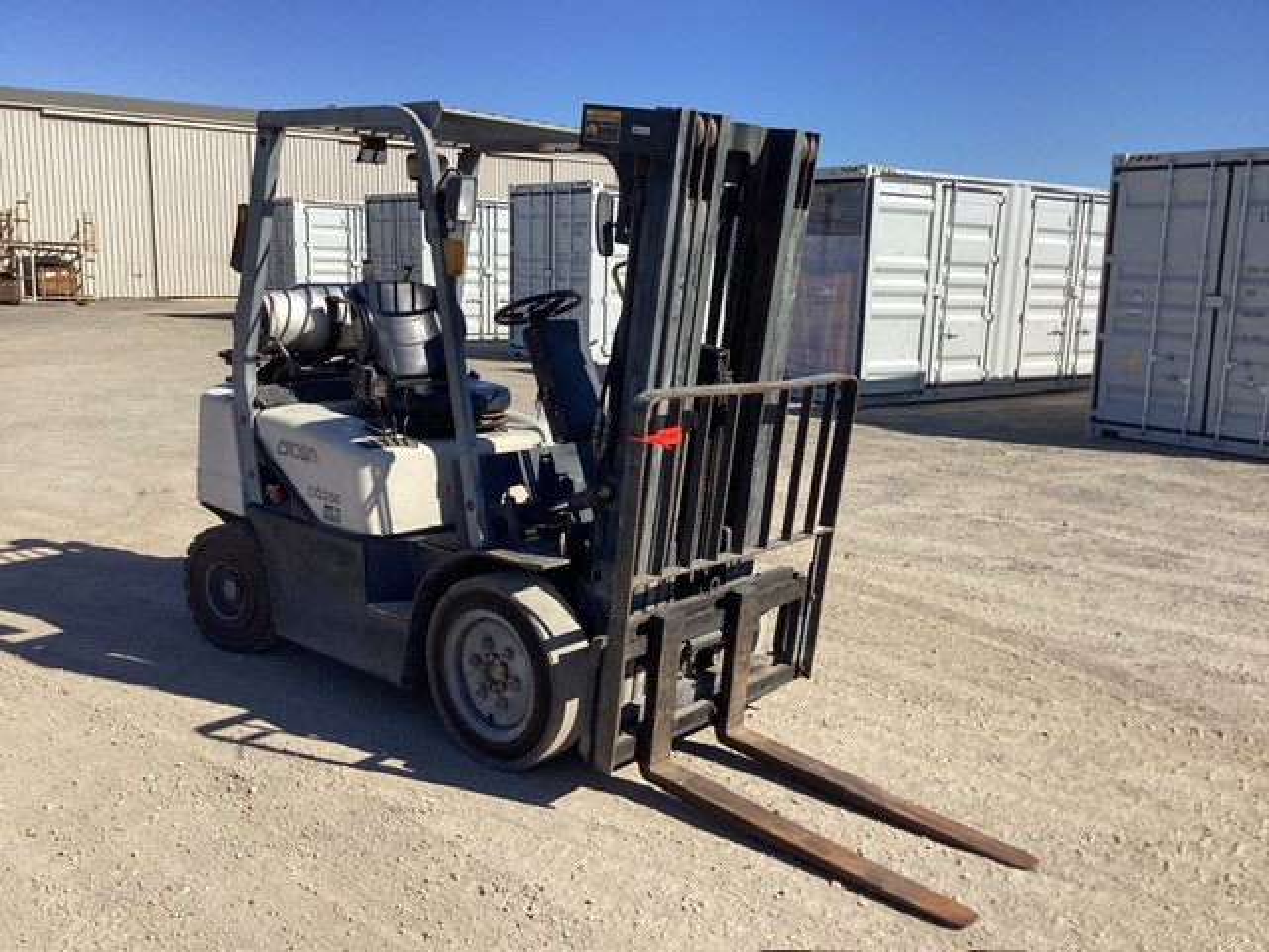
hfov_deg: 58.4
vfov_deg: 45.4
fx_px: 1136
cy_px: 476
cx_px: 634
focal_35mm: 31
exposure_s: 1/1431
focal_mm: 3.3
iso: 25
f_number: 2.4
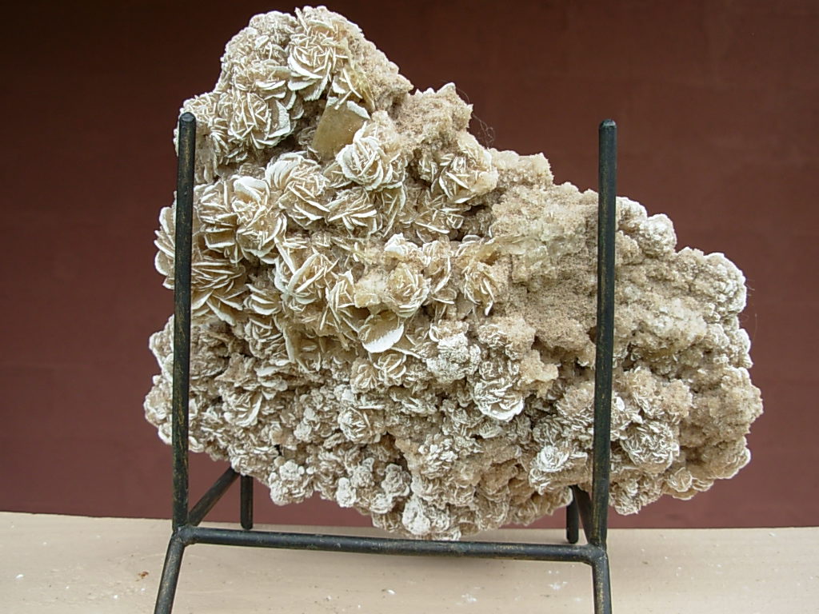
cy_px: 307
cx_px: 410
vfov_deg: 37.7
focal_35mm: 38
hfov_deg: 49.0
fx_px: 899
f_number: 2.9
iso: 50
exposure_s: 1/256
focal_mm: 6.3
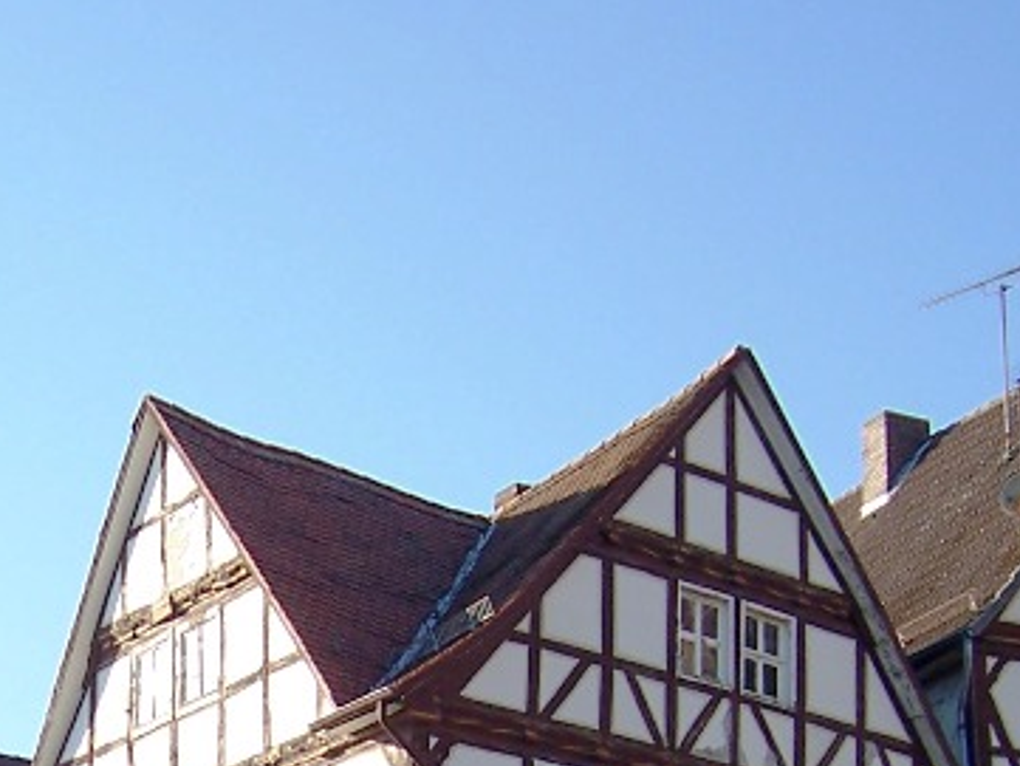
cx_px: 76
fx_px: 3007
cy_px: 1035
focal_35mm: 102
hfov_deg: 18.9
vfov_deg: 13.9
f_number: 3
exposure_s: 1/500
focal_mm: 6
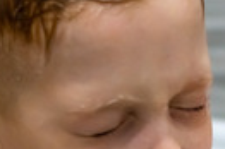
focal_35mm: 226
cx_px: 96
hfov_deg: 9.1
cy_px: 158
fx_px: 1411
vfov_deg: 6.0
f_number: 2.8
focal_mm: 50
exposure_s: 1/160
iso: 1250
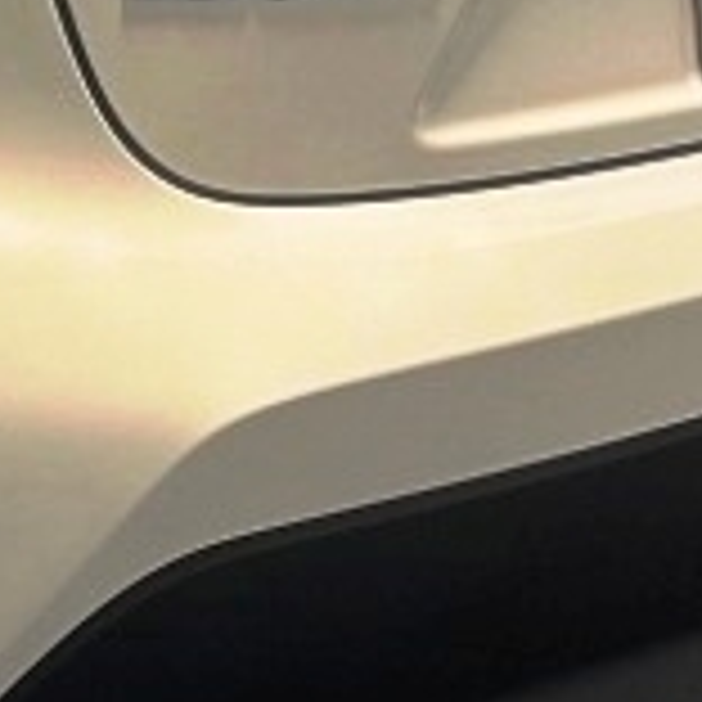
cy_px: -36
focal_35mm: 139
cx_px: -342
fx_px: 3189
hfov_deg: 12.0
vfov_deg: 12.4
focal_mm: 6.86
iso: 160
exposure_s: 1/60
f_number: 1.78
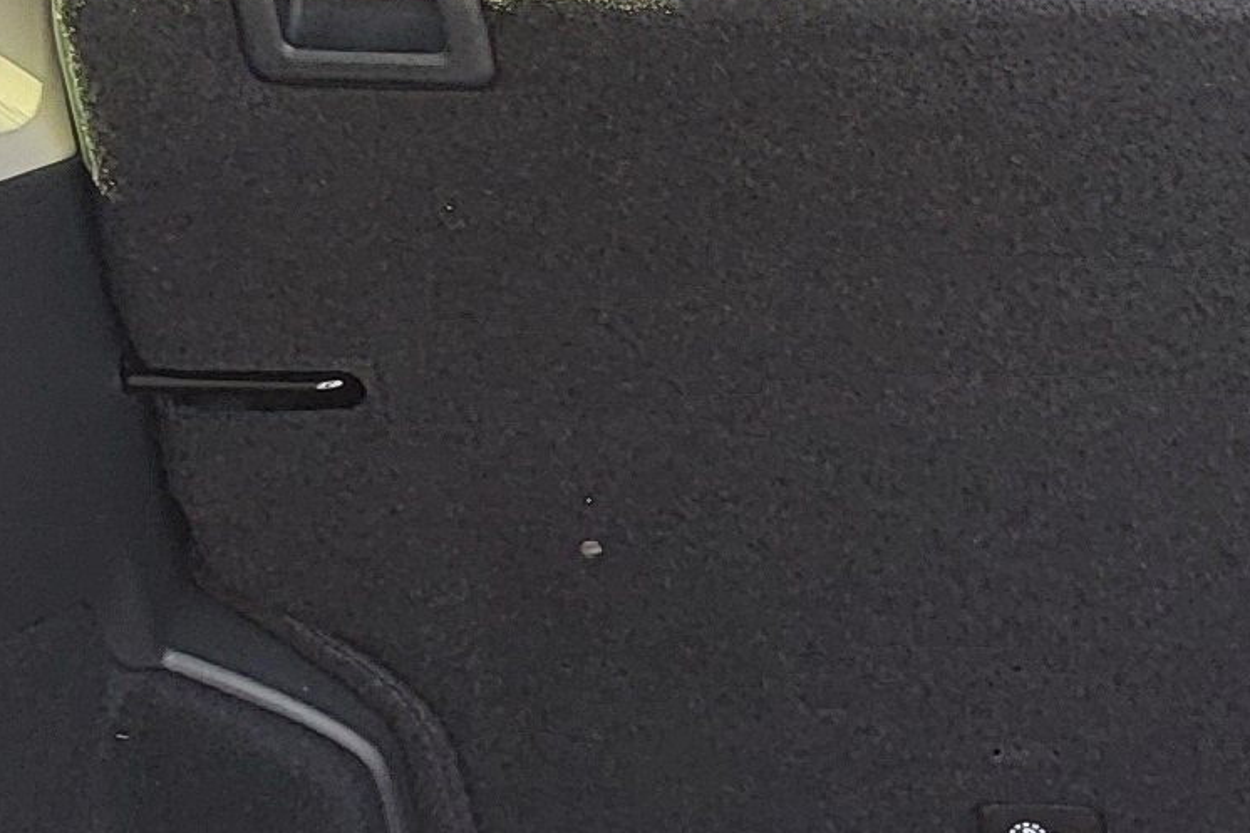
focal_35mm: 145
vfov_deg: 9.2
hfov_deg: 13.1
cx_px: 2059
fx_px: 5033
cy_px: 1255
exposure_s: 1/178
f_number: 1.8
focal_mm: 5.4
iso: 40
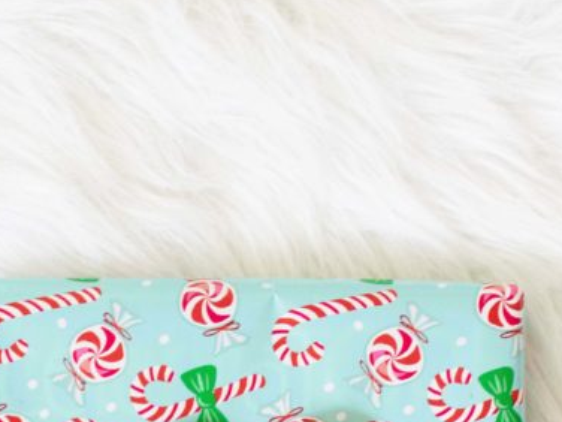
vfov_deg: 9.4
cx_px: 220
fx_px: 2508
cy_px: 614
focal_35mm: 154
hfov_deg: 12.8
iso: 500
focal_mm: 35
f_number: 4
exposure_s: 1/80
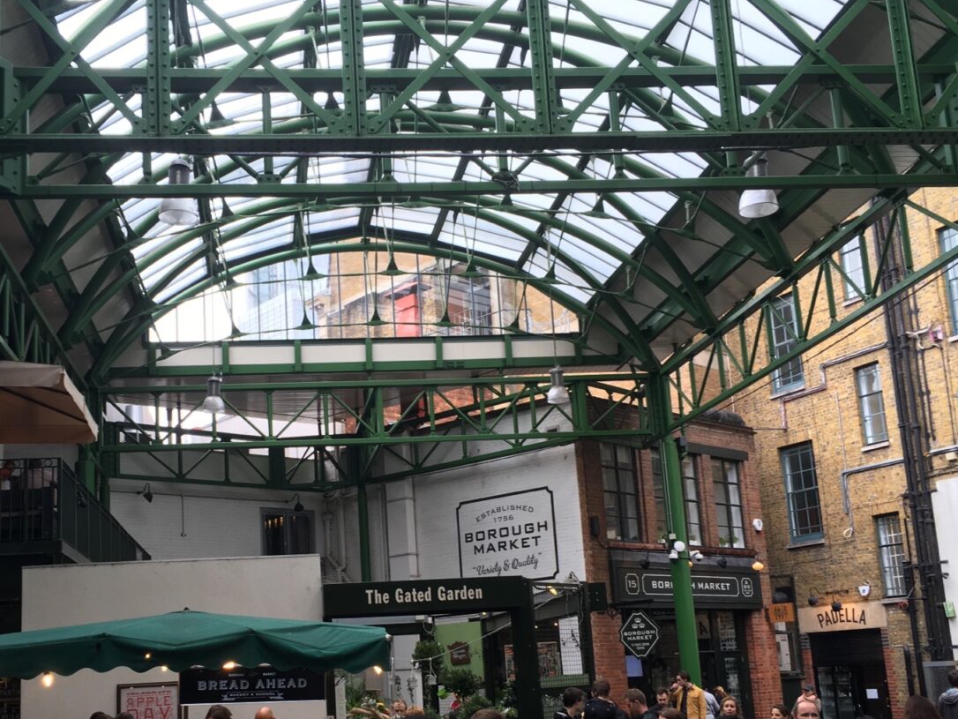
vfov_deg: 34.9
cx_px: 367
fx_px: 1135
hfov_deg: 45.4
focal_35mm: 41
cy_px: 456
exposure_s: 1/100
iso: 32
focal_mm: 4.15
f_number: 2.2
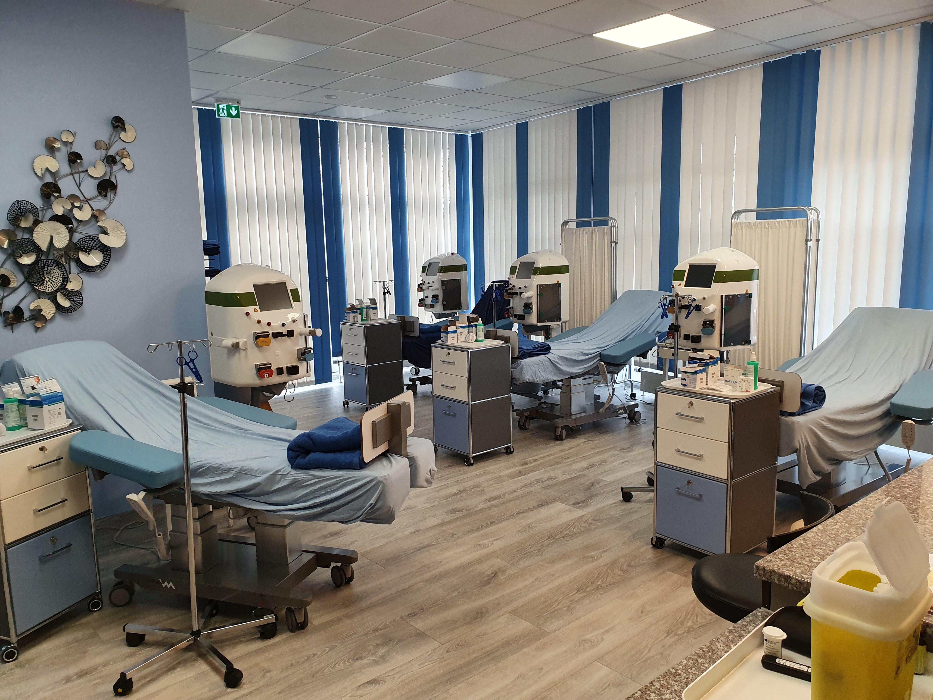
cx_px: 466
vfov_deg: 53.1
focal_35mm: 26
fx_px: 701
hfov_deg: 67.3
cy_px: 350
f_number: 2.4
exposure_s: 1/100
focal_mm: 4.32
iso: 160
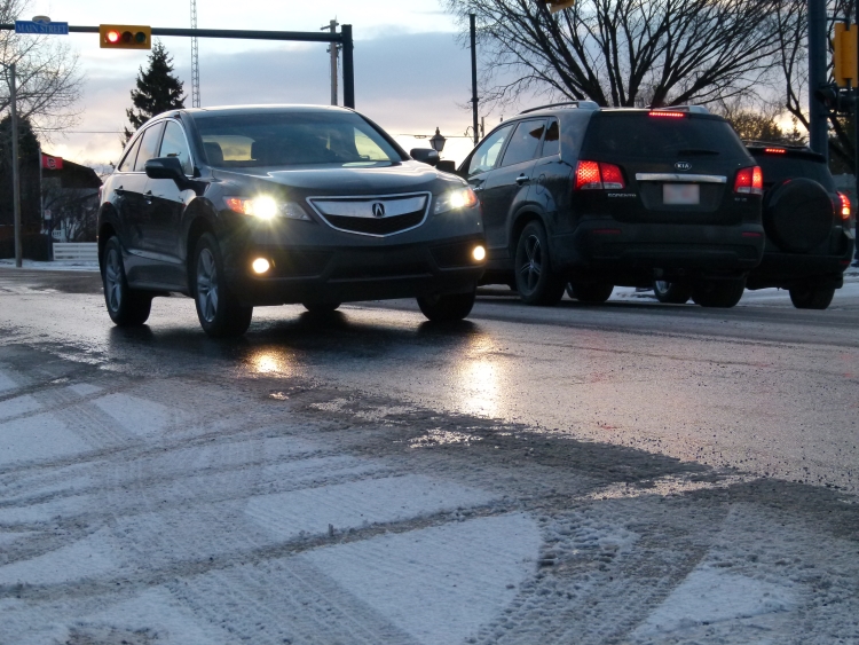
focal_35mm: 84
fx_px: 2085
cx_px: 430
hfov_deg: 23.3
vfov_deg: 17.6
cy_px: 322
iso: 200
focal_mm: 15.1
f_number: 4
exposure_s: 1/250
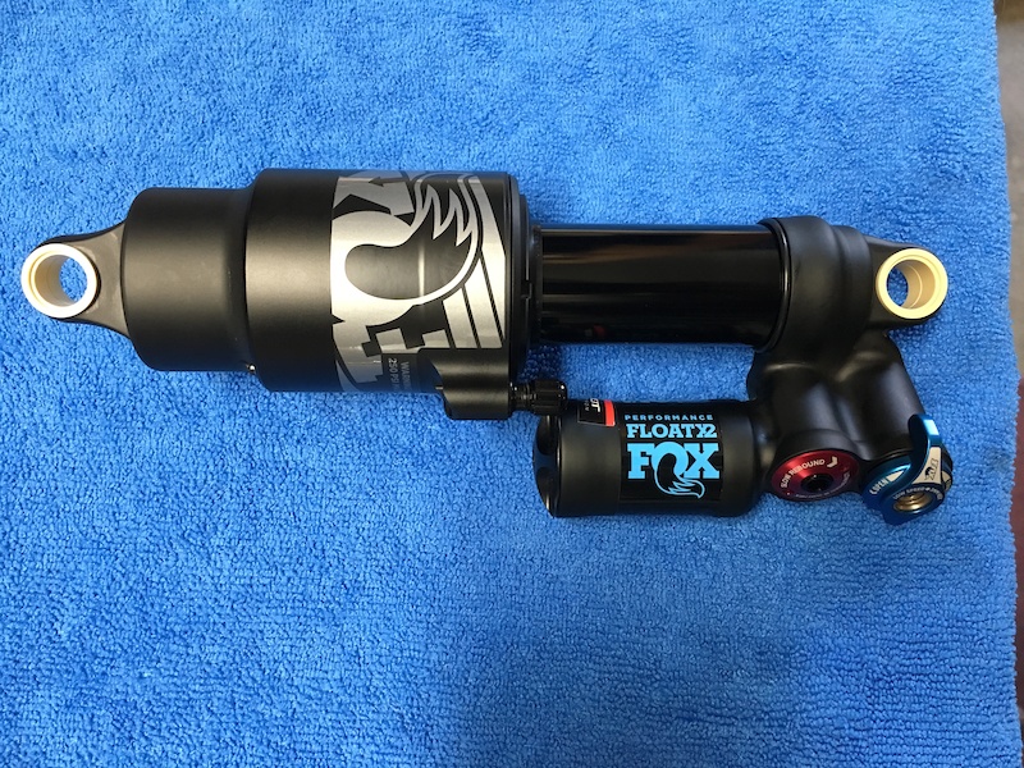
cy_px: 384
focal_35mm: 29
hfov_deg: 61.7
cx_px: 512
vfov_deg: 48.2
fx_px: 858
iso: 160
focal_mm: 4.15
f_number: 2.2
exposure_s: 1/30
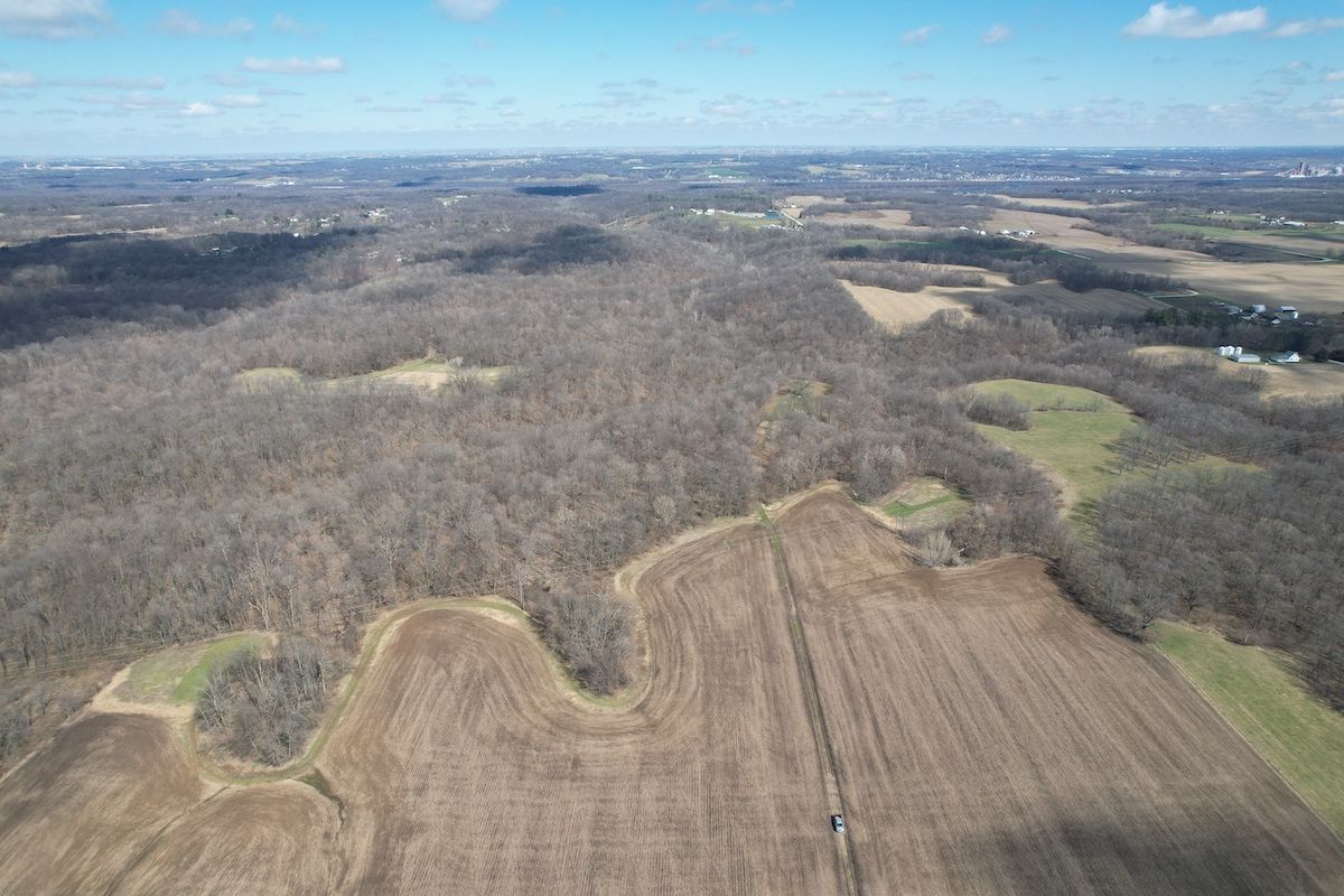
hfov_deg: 78.6
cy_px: 448
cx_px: 672
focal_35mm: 22
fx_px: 821
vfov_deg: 57.2
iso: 100
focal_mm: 8.38
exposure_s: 1/1500
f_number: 2.8
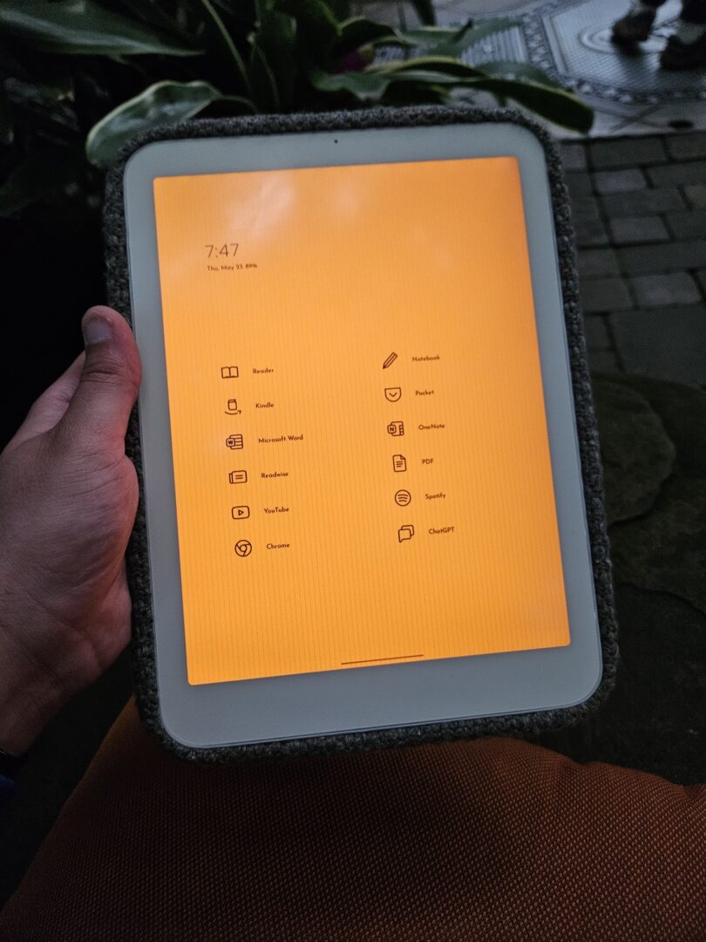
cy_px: 471
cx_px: 353
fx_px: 625
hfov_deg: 58.9
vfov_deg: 73.9
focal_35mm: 23
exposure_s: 1/138
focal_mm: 5.4
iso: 640
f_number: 1.8
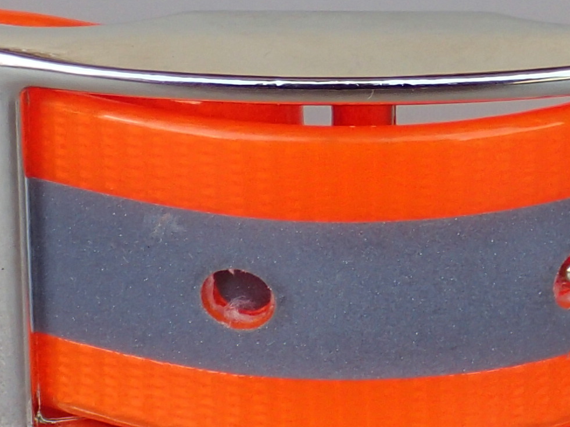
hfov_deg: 11.4
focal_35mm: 174
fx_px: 2864
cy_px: 91
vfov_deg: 8.5
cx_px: 242
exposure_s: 1/100
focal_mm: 7.86
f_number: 4
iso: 100
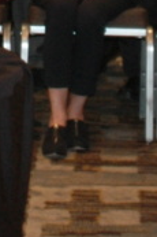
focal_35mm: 284
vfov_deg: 7.1
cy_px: -177
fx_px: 1861
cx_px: -35
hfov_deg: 4.8
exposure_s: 1/60
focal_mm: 28
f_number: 3.5
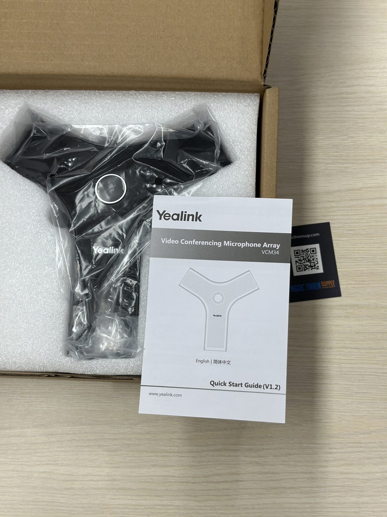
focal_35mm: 48
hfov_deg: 30.3
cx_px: 194
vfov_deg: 39.7
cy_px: 258
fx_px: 716
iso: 80
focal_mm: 6.86
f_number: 1.78
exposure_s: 1/198
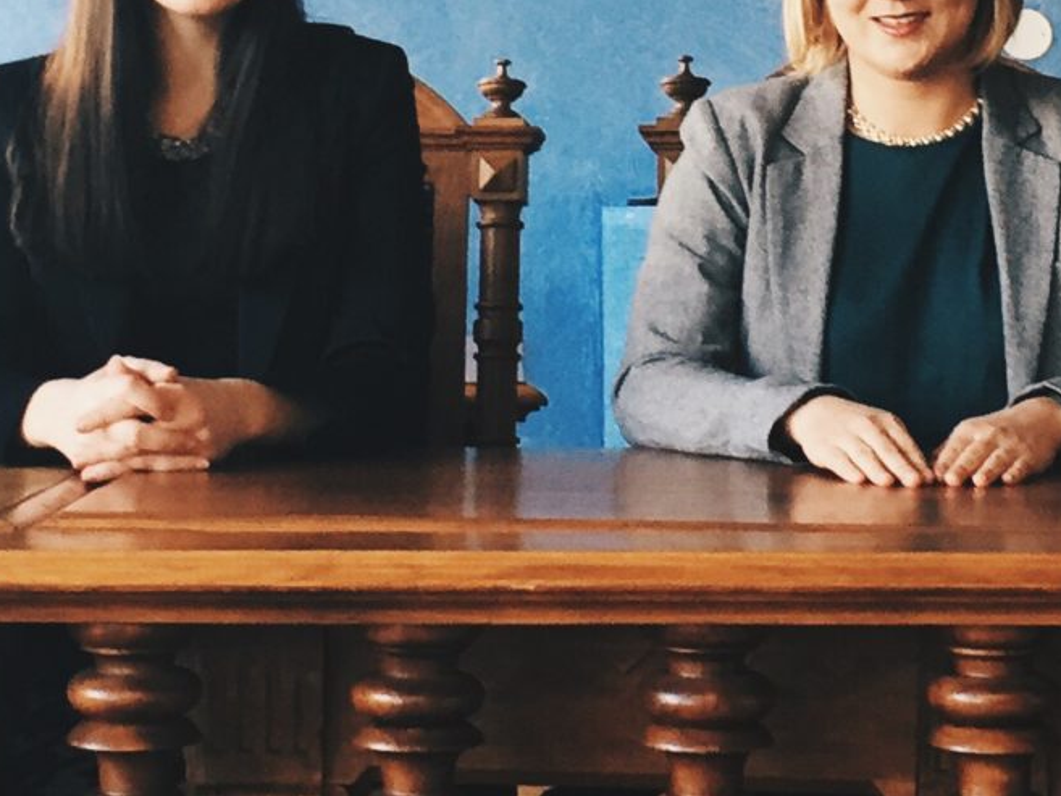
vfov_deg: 13.0
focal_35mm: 113
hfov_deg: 17.4
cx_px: 549
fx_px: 3464
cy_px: 23
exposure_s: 1/33
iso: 100
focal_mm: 4.15
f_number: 2.2
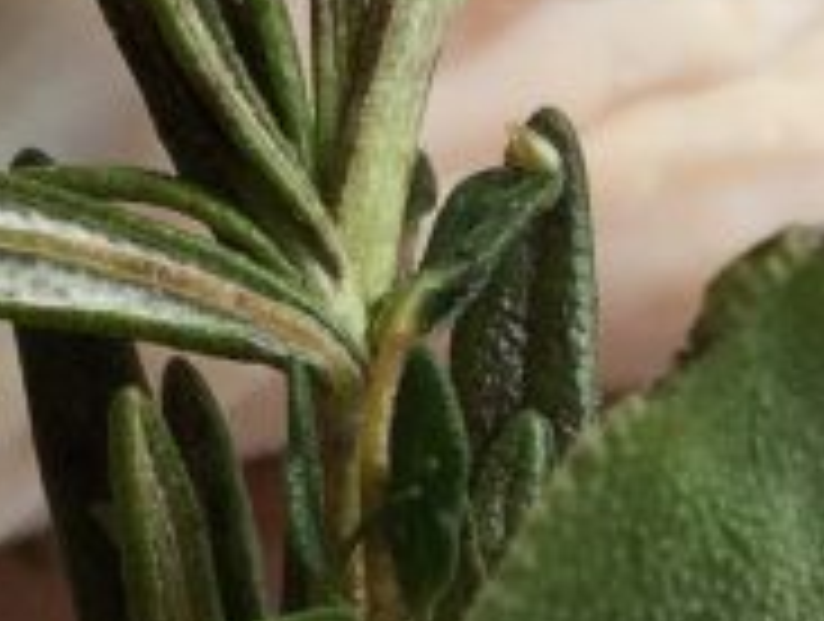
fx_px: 4150
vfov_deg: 8.5
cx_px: 711
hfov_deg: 11.3
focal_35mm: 174
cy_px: 709
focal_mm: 4.15
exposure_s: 1/60
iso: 40
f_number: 2.2
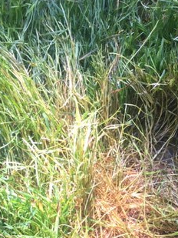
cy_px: 241
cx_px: 126
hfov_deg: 24.3
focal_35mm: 60
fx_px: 411
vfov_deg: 29.9
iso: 25
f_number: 2.2
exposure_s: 1/40
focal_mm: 4.15
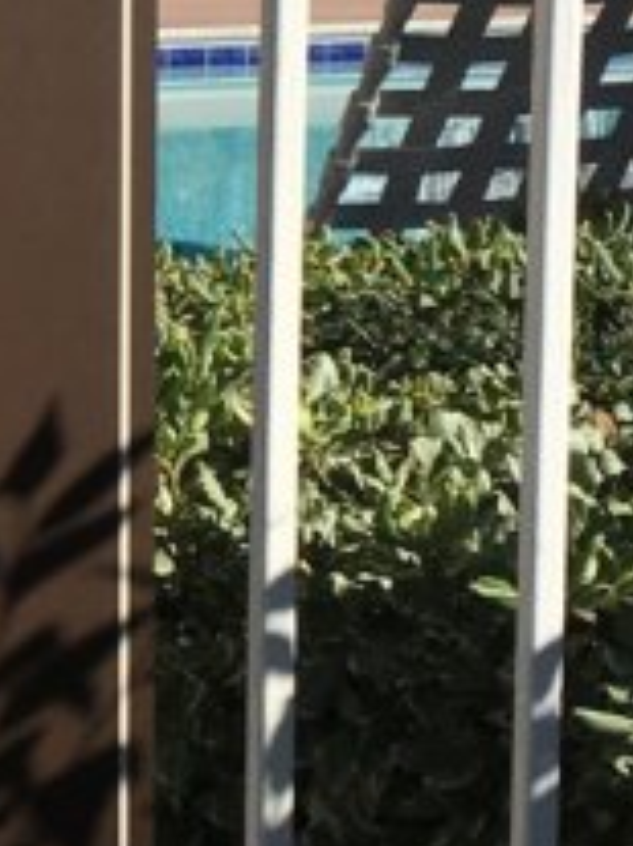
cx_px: -664
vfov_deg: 12.0
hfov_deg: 8.5
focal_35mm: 165
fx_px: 4027
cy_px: 329
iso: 25
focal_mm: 4.15
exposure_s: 1/2959
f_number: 2.2
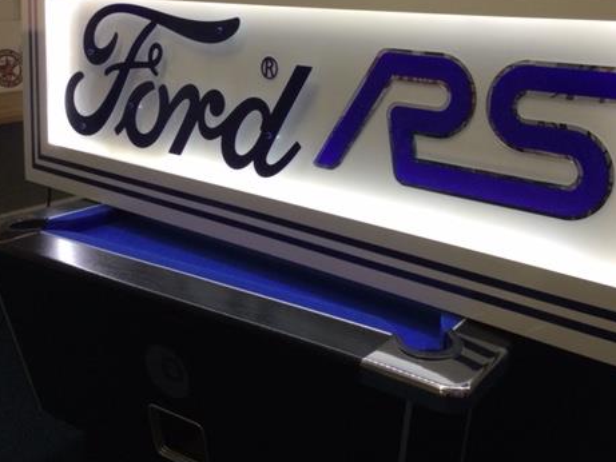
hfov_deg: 43.6
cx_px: 375
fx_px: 765
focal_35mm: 43
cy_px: 152
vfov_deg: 33.3
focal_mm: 3.3
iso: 64
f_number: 2.4
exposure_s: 1/33
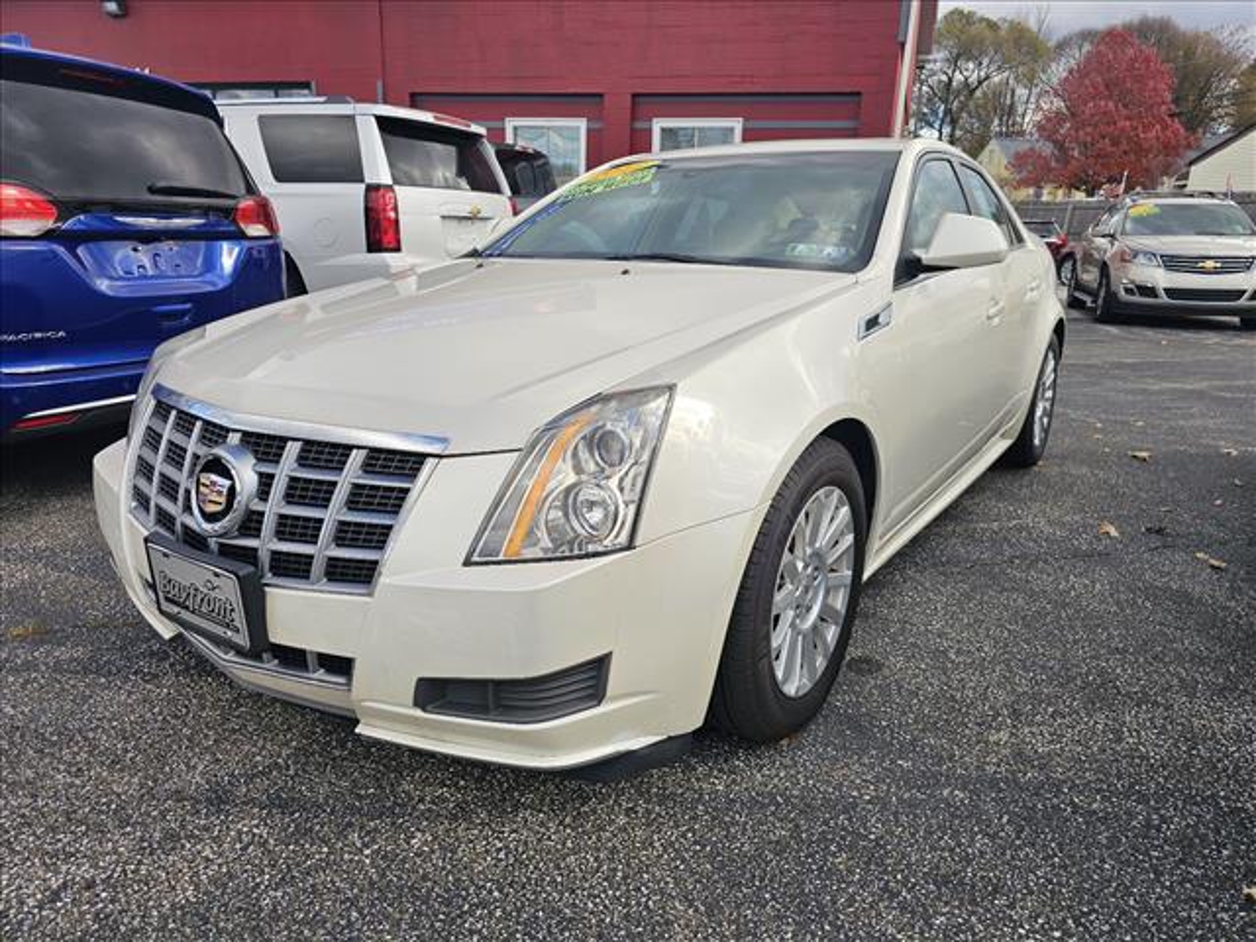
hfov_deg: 73.9
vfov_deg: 58.9
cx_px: 628
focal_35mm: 23
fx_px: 835
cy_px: 471
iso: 10
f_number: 1.7
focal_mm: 6.3
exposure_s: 1/333
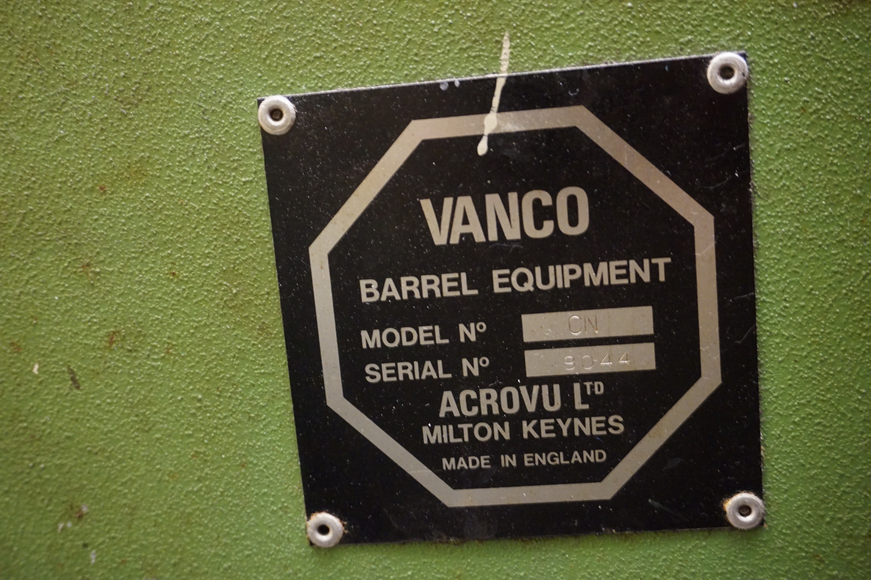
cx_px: 436
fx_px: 979
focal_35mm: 40
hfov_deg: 48.0
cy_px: 290
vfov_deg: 33.0
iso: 3200
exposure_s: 1/8
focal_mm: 27
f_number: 4.5
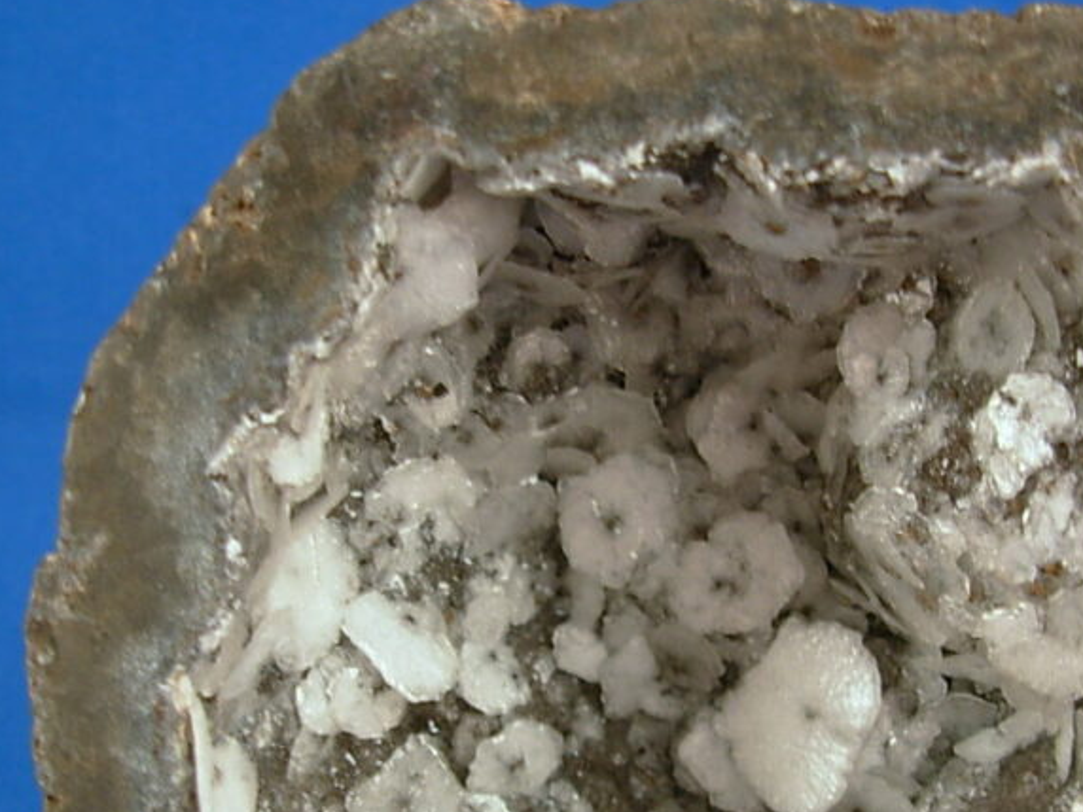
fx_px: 1596
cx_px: 653
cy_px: 534
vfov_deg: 28.4
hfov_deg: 37.3
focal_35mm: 51
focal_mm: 6.3
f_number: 2.9
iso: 50
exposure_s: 1/4.1
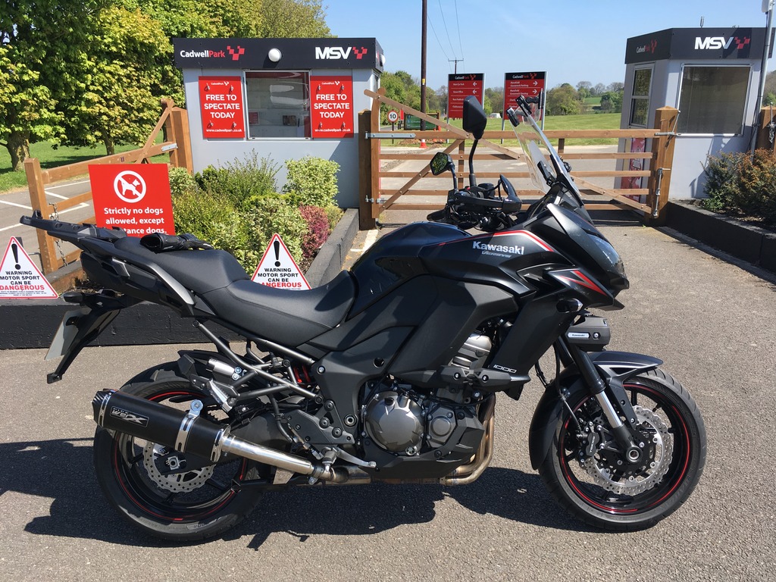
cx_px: 388
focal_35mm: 29
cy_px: 291
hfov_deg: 61.7
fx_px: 650
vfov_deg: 48.2
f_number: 2.2
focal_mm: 4.15
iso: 25
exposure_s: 1/874
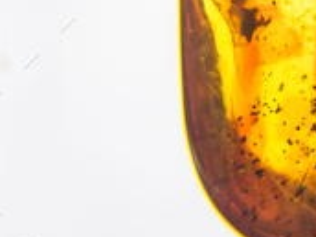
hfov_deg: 13.7
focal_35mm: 135
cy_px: -38
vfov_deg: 10.8
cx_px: 481
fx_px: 1232
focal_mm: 15.1
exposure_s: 1/100
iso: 250
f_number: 2.8
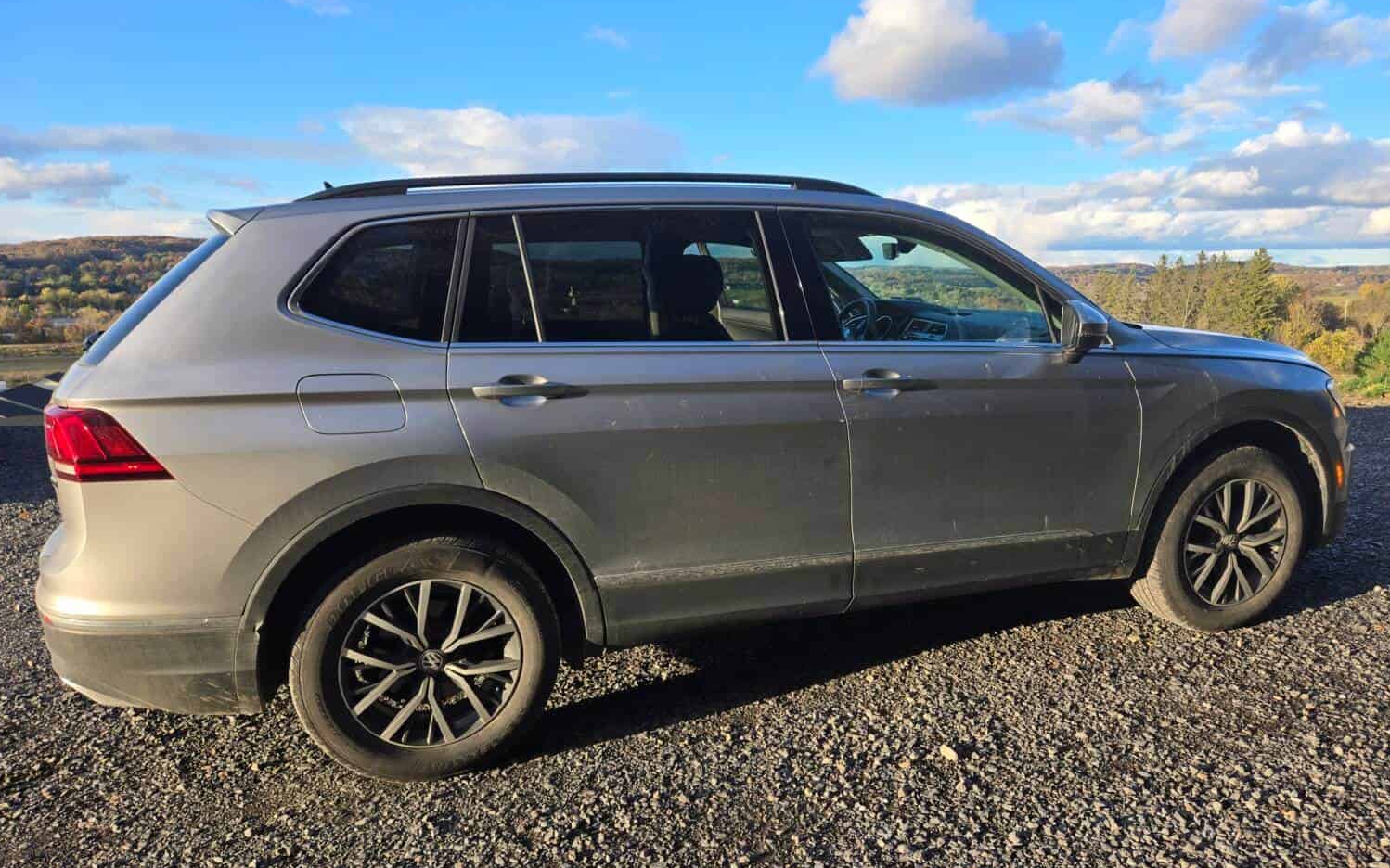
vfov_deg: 49.3
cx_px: 705
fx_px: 947
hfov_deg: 72.5
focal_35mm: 25
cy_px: 448
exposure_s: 1/1650
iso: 80
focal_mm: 5.4
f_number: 1.8
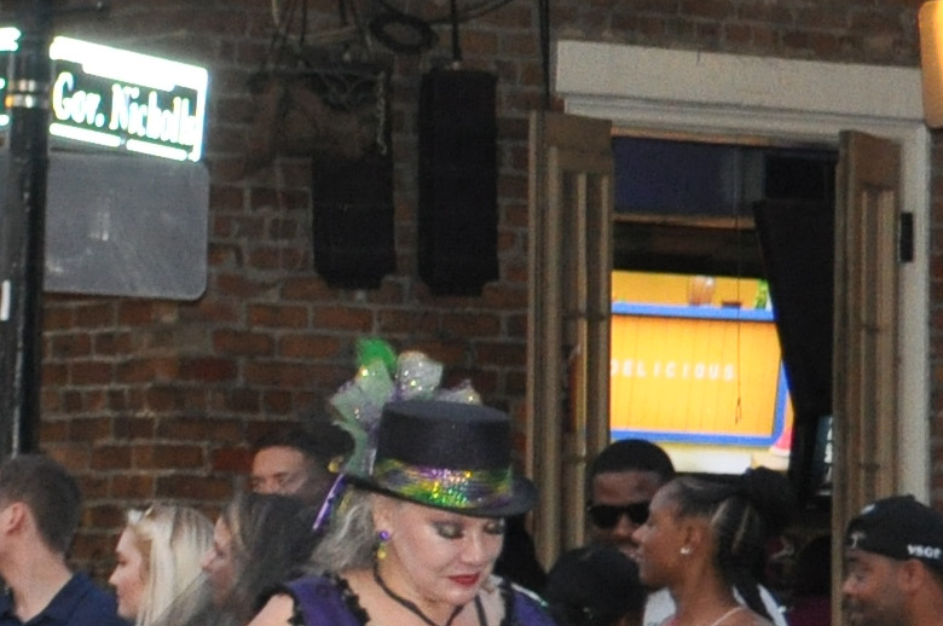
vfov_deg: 5.9
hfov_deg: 8.8
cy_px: 102
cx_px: -242
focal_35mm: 231
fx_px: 6043
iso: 800
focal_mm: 28
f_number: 4.5
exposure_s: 1/60
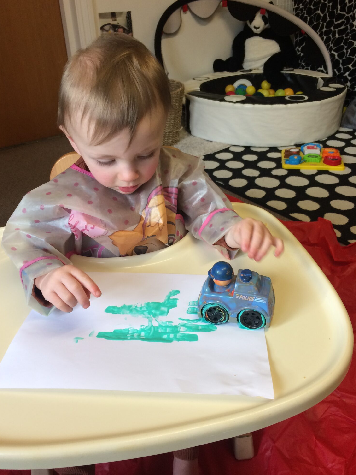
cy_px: 230
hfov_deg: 46.8
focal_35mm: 30
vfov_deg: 60.0
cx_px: 178
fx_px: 411
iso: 50
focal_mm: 4.15
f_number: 2.2
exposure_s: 1/33
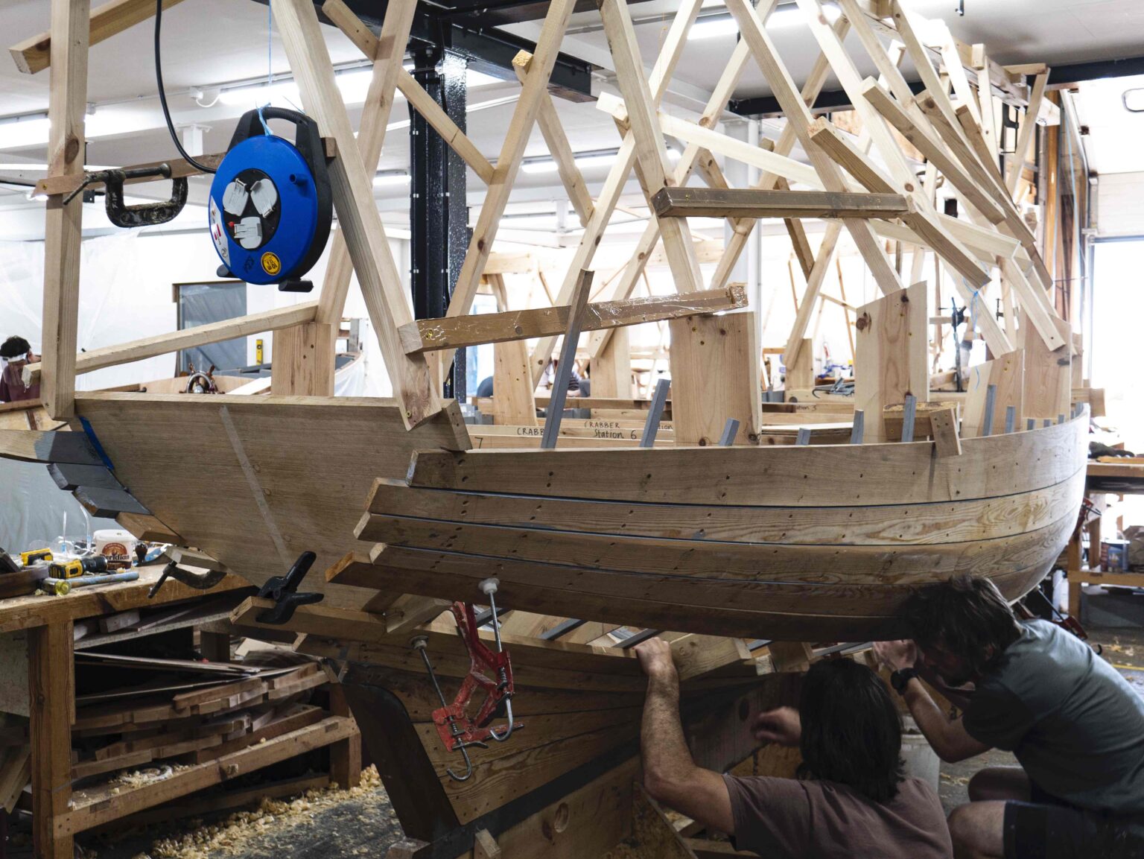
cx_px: 572
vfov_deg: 36.0
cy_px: 430
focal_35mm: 40
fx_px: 1322
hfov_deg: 46.8
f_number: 4.5
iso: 320
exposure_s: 1/60
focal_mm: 20
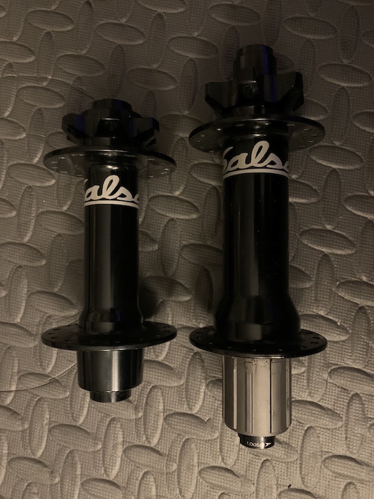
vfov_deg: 67.3
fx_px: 375
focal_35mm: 26
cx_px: 187
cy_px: 250
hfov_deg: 53.1
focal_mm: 4.25
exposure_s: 1/15
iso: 1000
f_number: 1.8
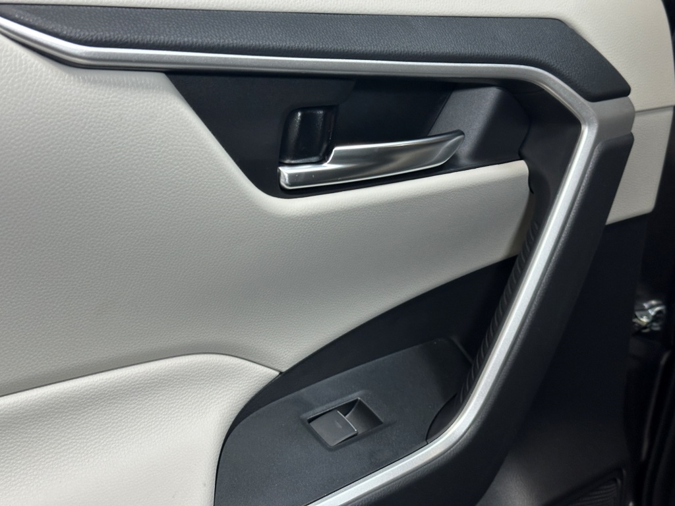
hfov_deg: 39.7
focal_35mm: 48
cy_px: 253
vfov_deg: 30.3
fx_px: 936
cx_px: 338
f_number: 1.78
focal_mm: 6.86
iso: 320
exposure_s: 1/40
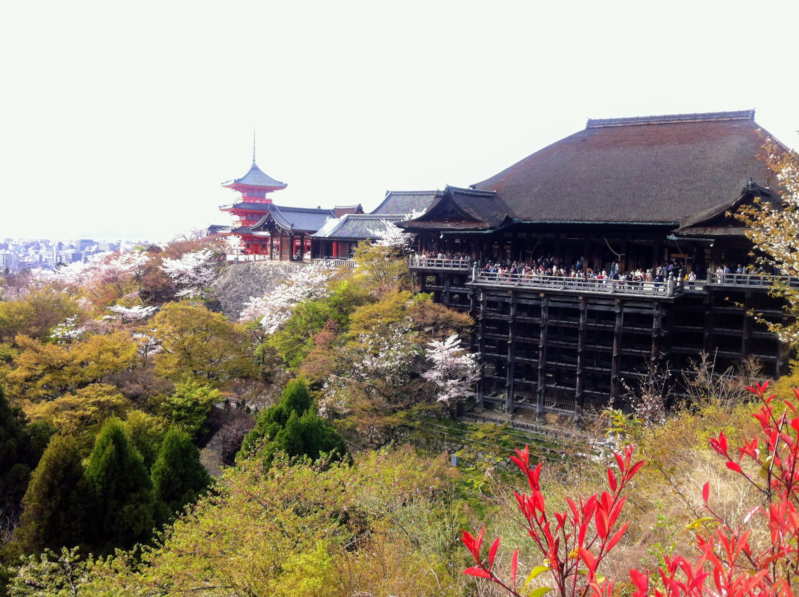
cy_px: 298
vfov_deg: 40.6
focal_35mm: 35
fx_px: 807
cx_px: 400
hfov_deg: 52.7
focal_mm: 3.85
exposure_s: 1/351
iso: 80
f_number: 2.8
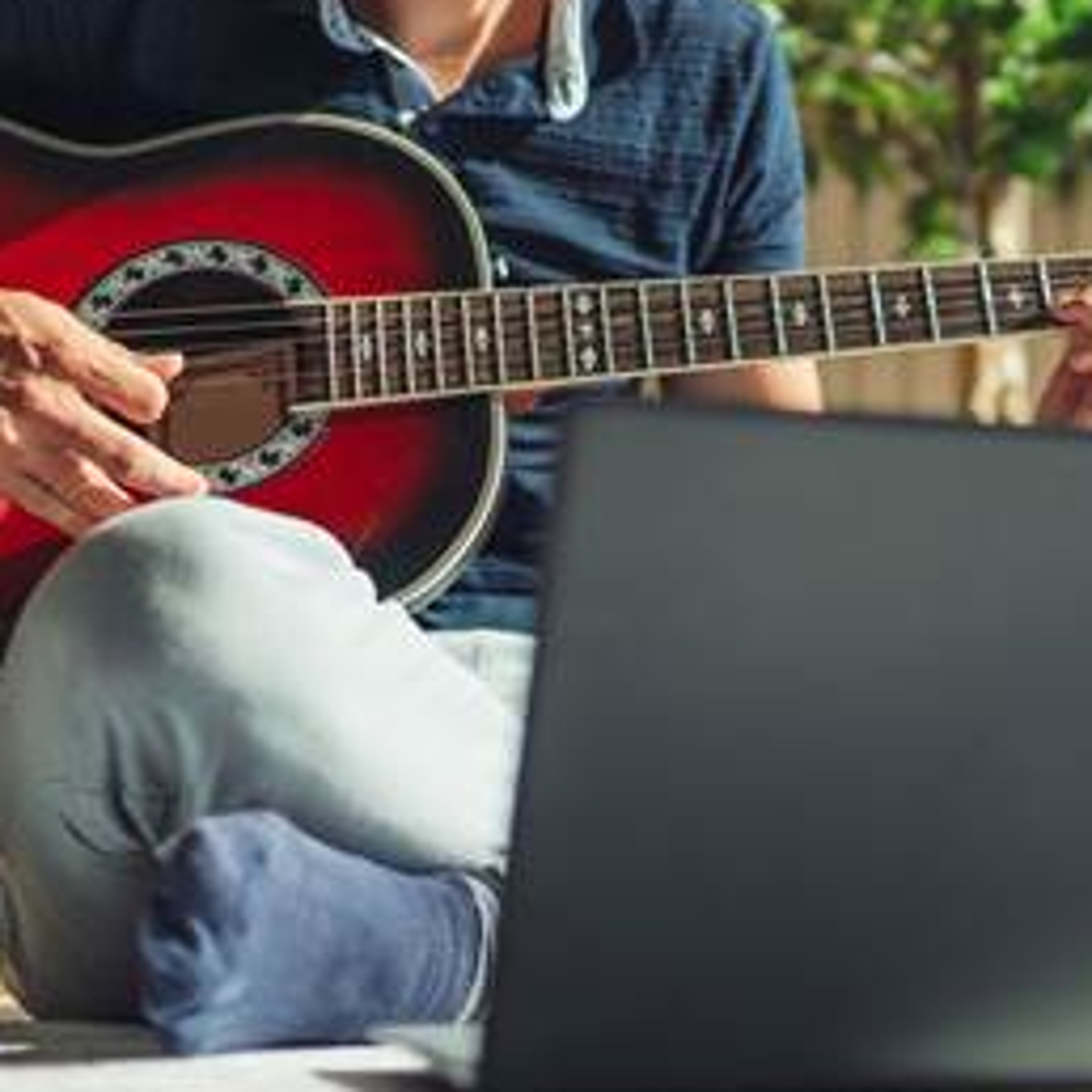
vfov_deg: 22.5
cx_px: 982
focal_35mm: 76
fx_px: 2712
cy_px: 224
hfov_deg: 22.2
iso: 100
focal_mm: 35
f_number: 1.4
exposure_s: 1/4000
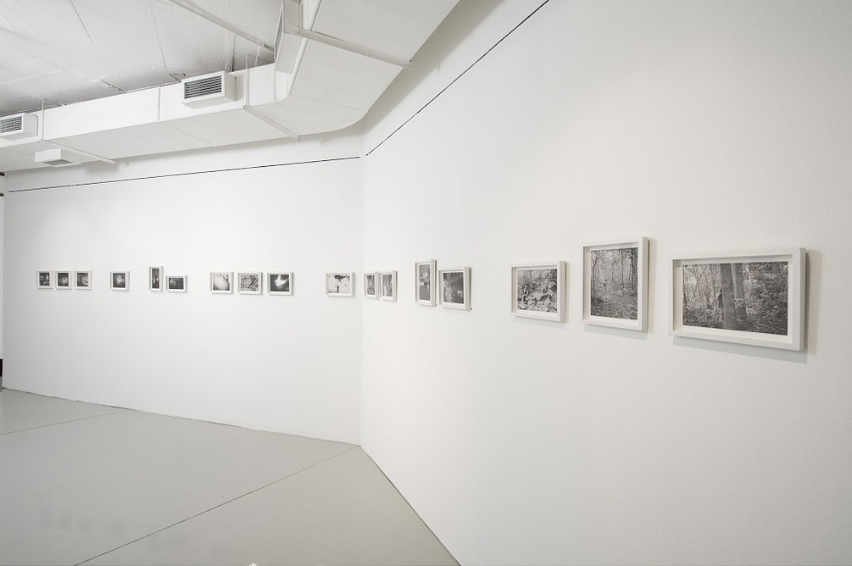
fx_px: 378
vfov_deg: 73.6
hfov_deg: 96.8
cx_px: 426
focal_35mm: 16
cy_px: 283
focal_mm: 16
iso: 200
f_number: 10
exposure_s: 1/13
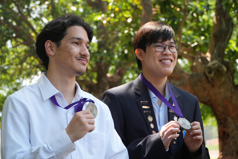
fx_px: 526
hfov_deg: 25.5
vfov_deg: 17.2
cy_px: 80
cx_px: 119
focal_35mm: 80
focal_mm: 53
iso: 125
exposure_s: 1/200
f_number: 4.5
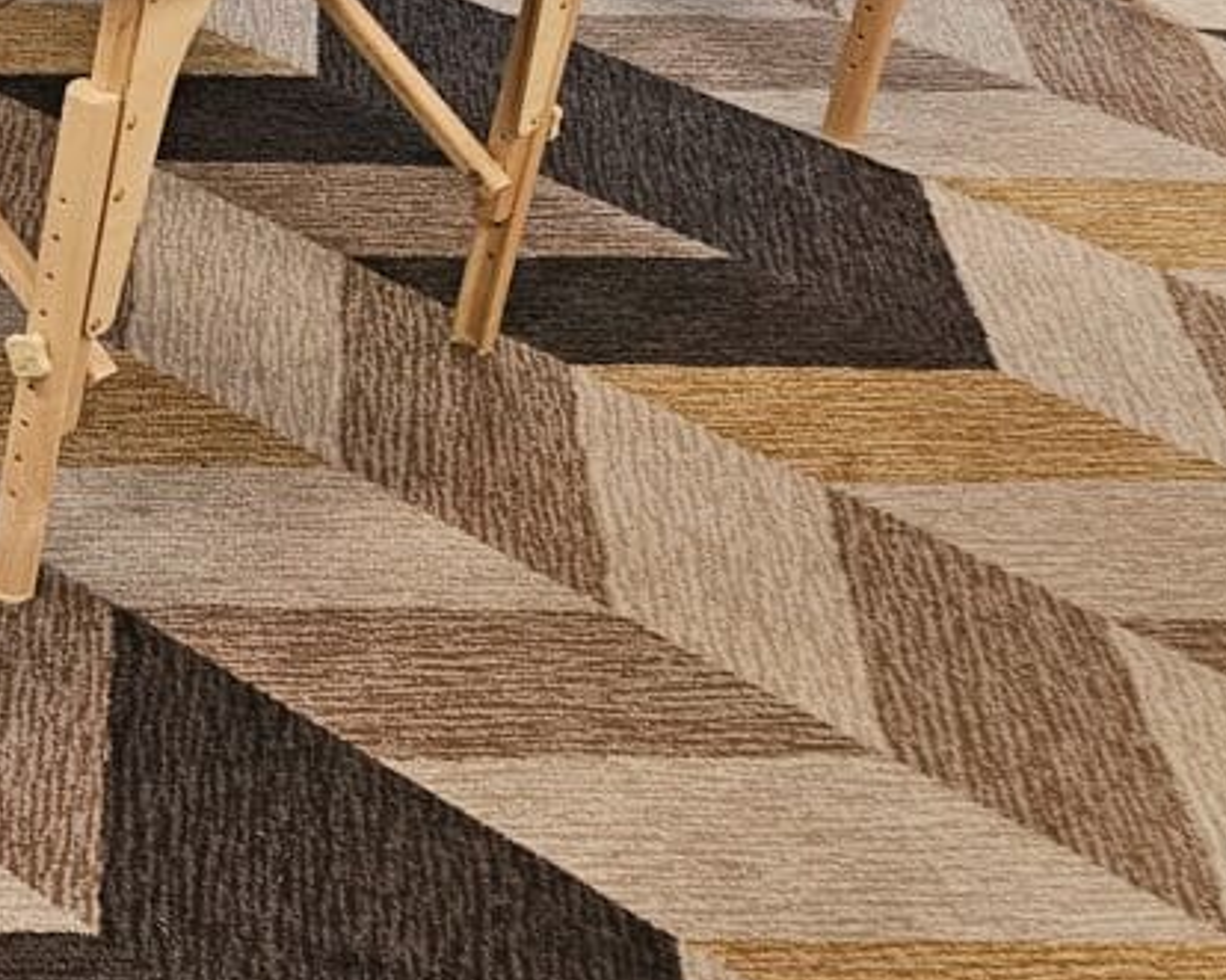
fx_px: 3156
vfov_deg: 17.1
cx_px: -554
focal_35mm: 87
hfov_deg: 19.5
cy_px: -62
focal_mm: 5
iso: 400
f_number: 1.8
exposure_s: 1/120
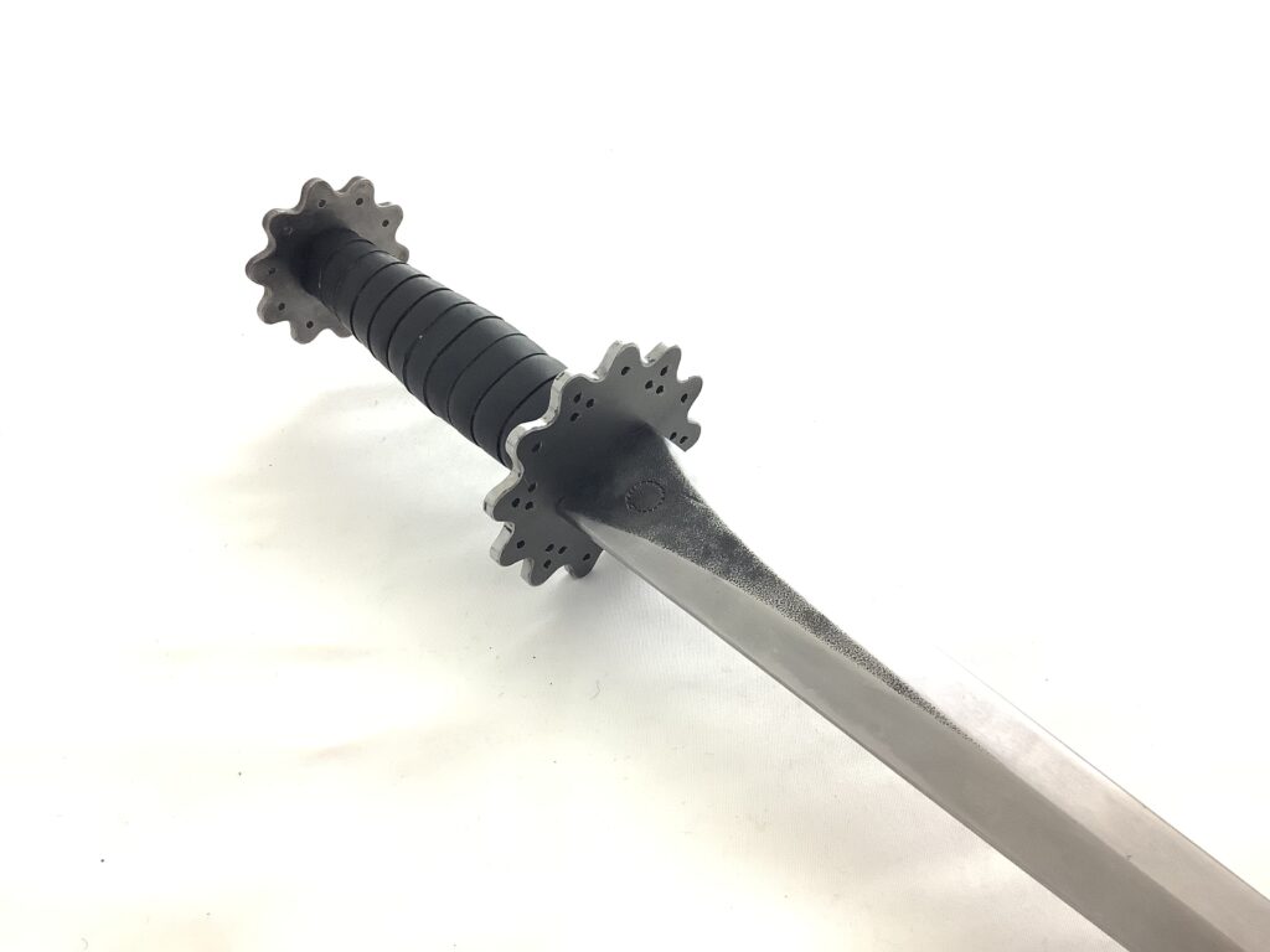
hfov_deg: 58.4
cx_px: 635
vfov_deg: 45.4
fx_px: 1137
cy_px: 476
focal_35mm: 31
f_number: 2.4
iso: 200
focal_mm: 3.3
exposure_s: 1/60
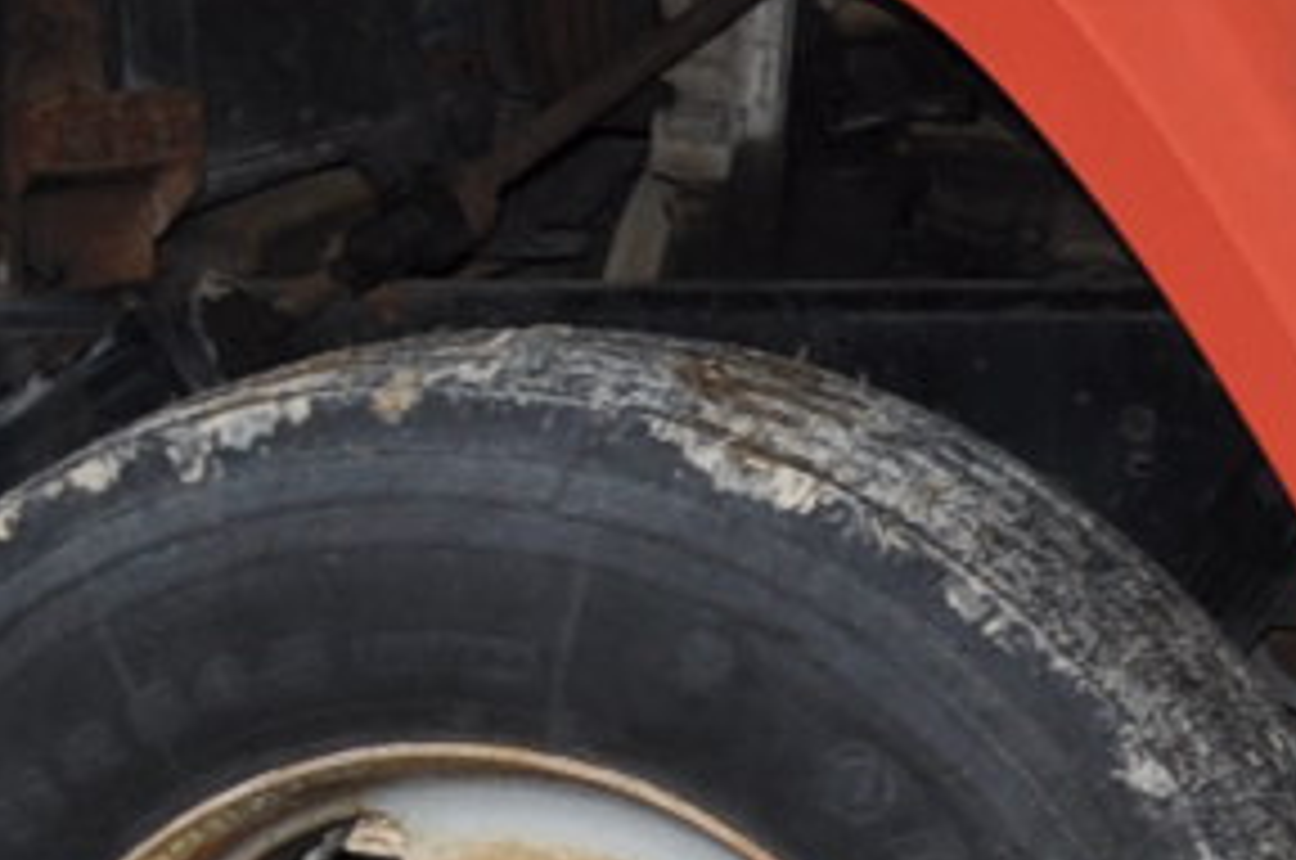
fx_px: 7224
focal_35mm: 201
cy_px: 446
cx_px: 3447
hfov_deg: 8.9
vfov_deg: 6.8
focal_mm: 18
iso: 200
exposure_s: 1/200
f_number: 5.6
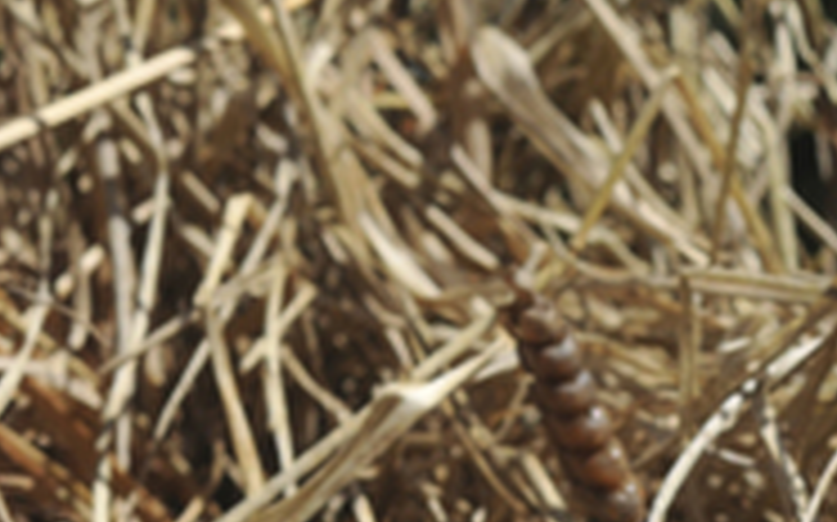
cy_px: 272
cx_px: -382
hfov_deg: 5.7
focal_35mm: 368
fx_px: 8389
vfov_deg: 3.6
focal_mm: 70
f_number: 9
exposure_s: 1/500
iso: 250
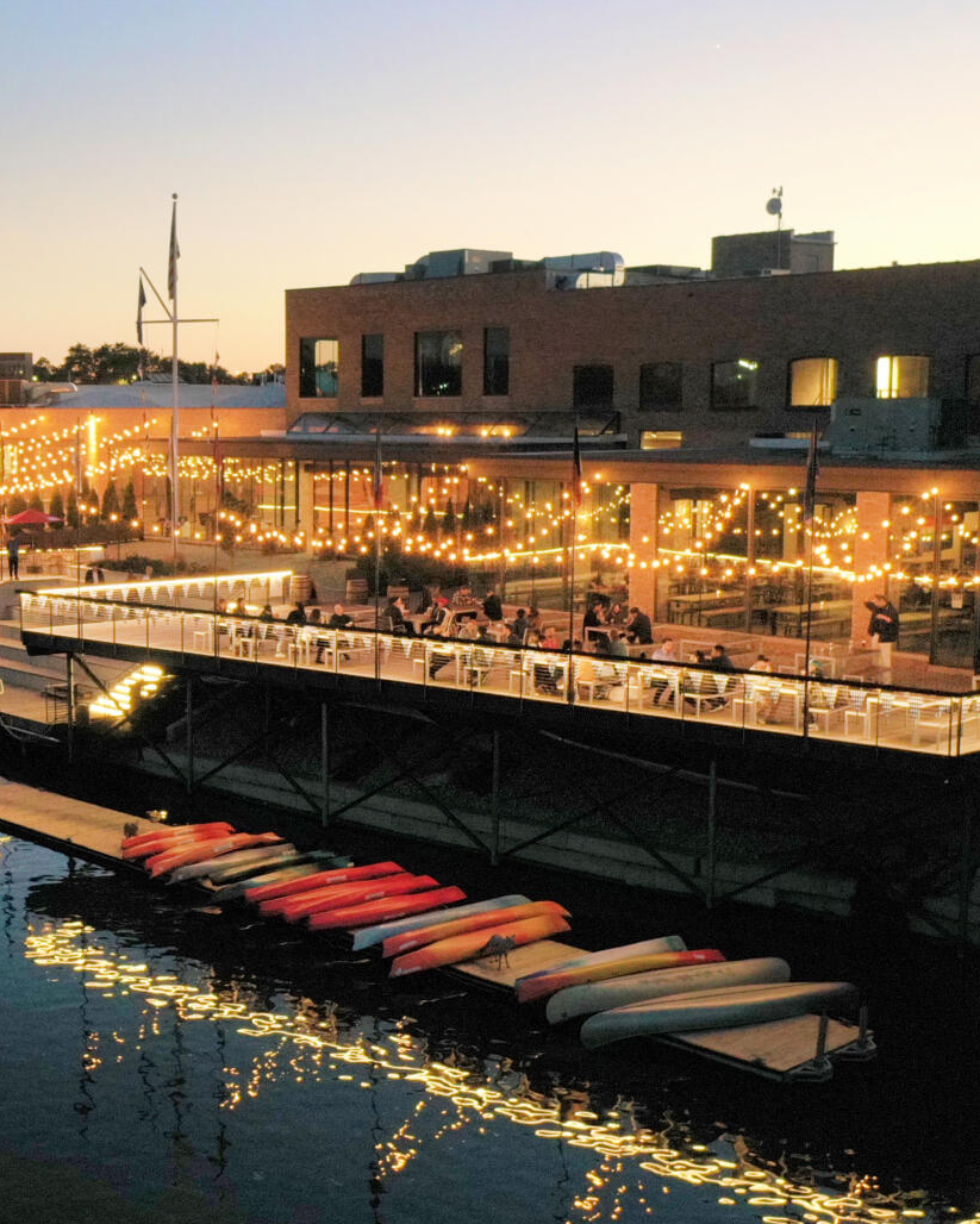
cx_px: 196
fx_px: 1667
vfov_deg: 40.3
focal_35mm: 46
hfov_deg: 31.9
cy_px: 587
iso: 800
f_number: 3.5
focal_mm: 10.26
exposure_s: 1/20
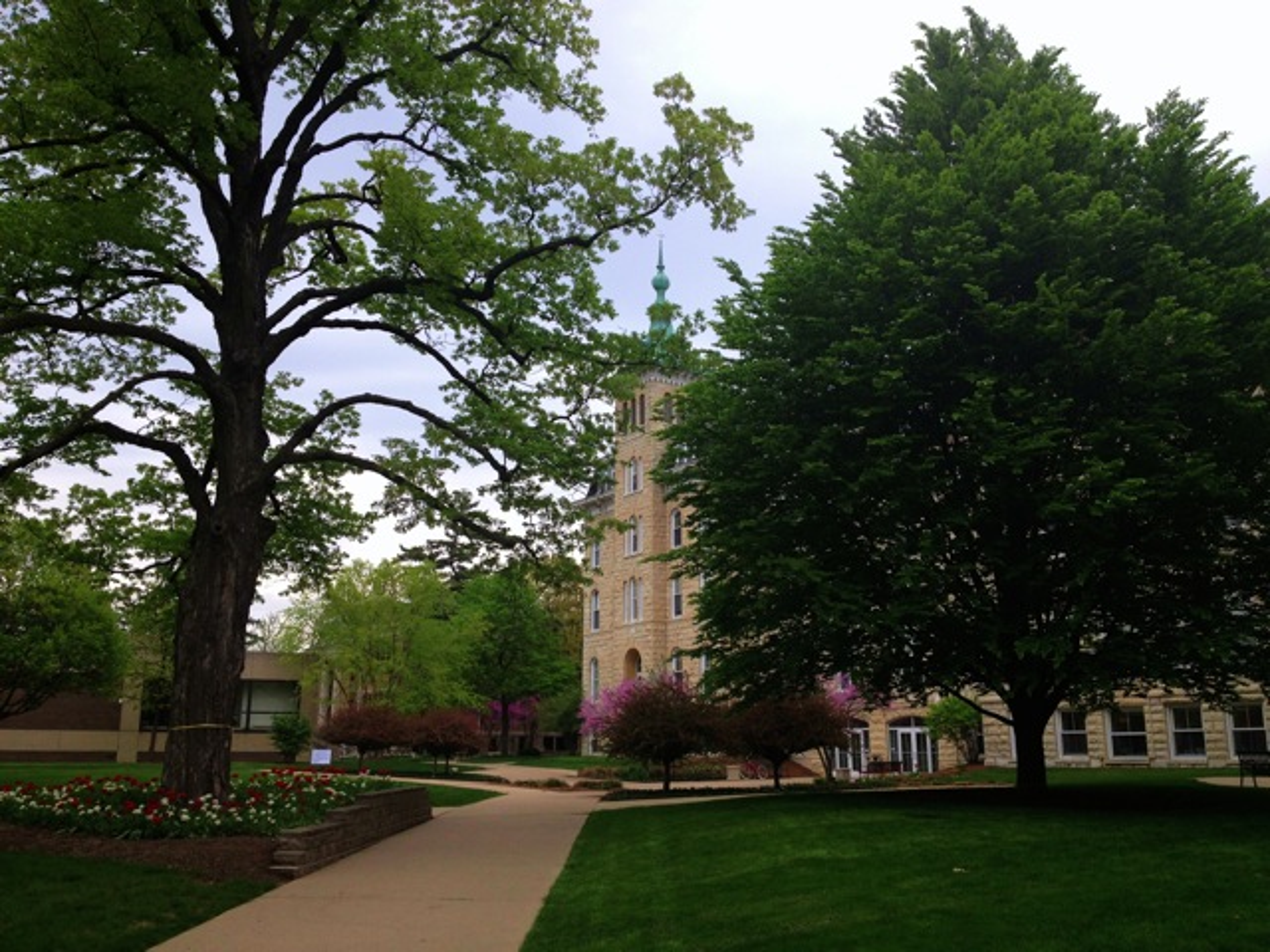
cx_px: 635
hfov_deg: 52.6
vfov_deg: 40.7
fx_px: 1284
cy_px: 476
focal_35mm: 35
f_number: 2.4
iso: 50
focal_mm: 4.28
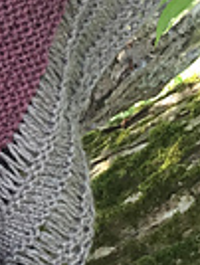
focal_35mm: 148
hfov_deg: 9.6
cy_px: 121
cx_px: -154
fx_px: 1137
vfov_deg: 13.3
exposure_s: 1/50
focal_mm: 3.3
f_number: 2.4
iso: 32
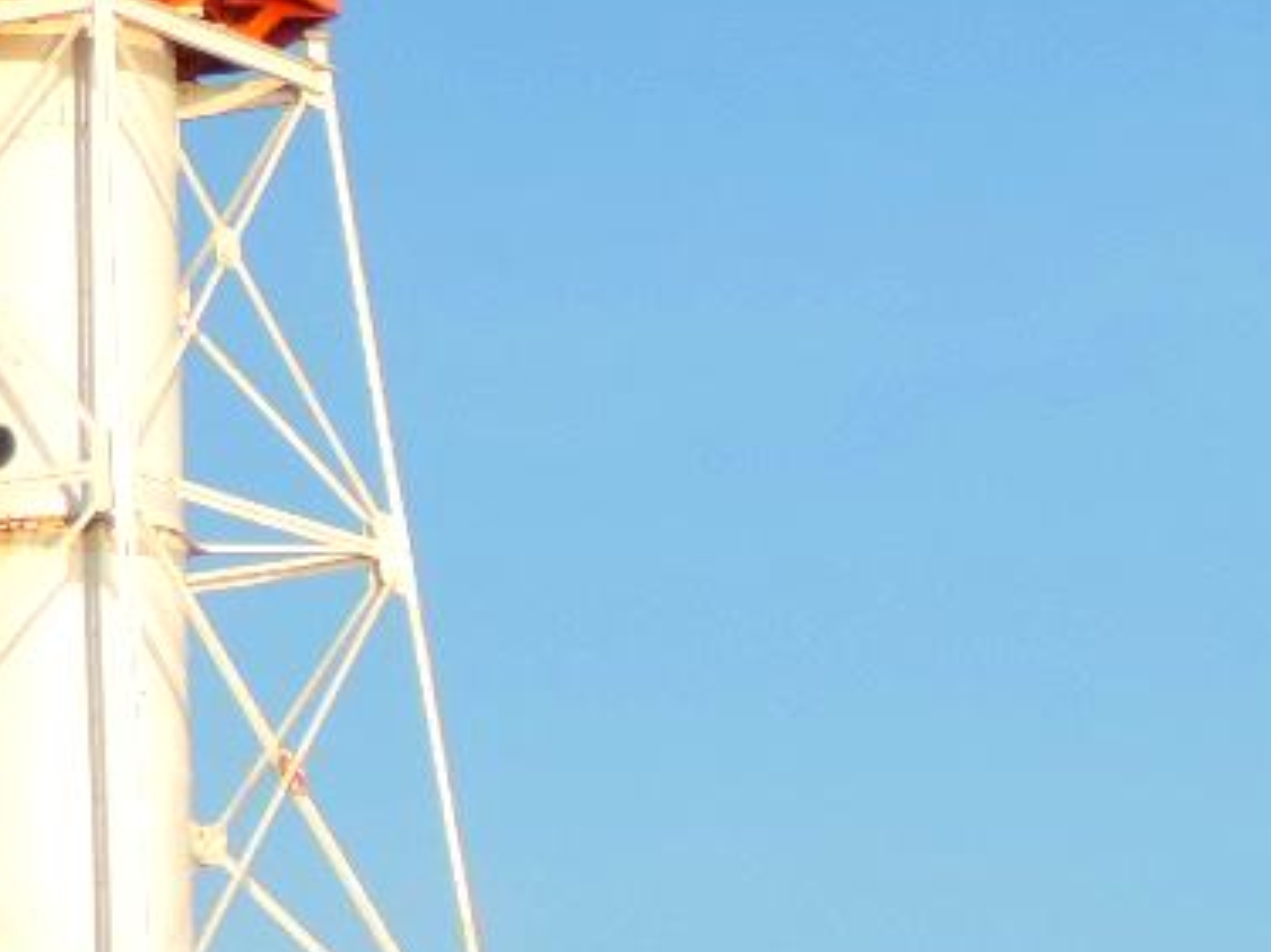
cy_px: 1504
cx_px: 2179
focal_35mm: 256
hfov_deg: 7.5
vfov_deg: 5.7
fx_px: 9397
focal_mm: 10.7
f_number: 3.7
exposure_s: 1/640
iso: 80
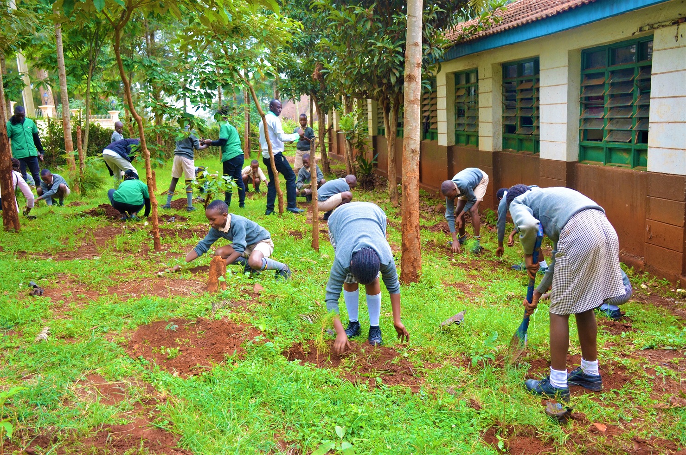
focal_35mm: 36
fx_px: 685
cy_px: 228
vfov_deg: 36.7
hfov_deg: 53.2
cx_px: 343
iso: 400
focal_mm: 24
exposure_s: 1/80
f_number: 4.5
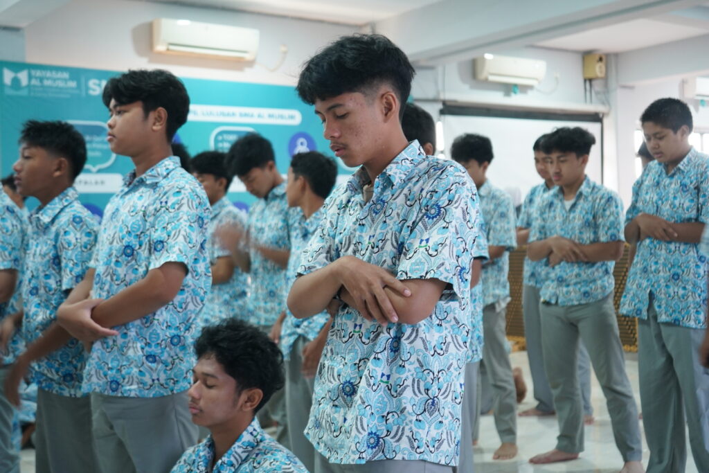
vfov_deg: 29.3
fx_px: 906
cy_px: 236
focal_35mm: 46
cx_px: 354
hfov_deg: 42.7
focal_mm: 46
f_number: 4.5
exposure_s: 1/25
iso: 1600
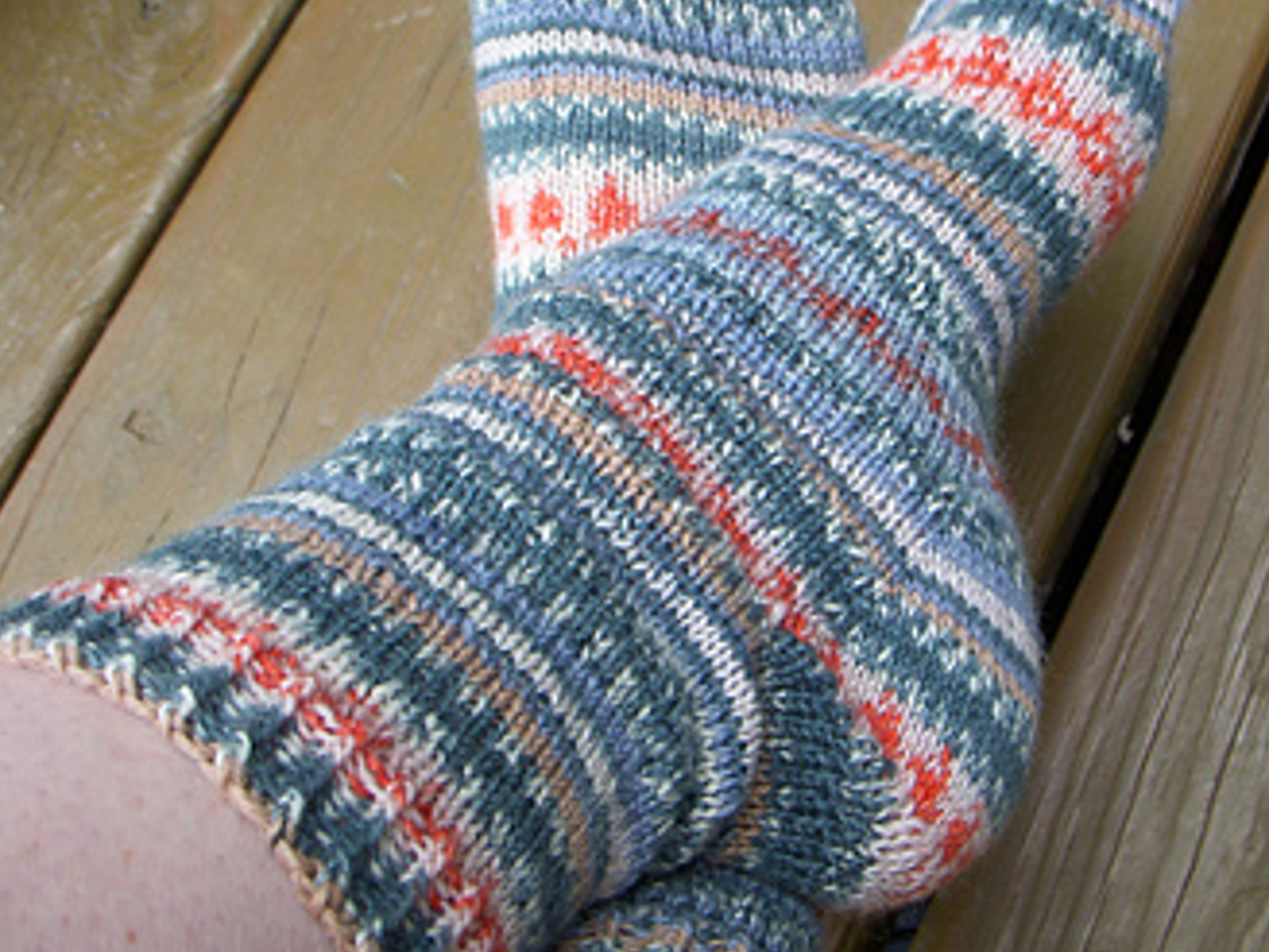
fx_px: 2126
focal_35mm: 58
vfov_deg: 25.1
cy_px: 346
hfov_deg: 33.1
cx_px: 774
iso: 100
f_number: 3.3
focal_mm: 6.3
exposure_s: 1/200
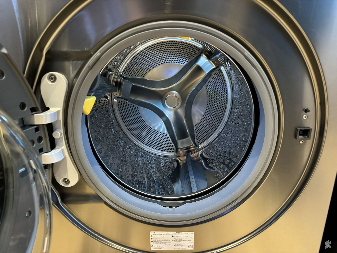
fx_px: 234
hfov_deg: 71.6
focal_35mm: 24
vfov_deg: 56.8
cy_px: 126
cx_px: 168
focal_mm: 6.76
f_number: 1.78
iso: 800
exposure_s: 1/33
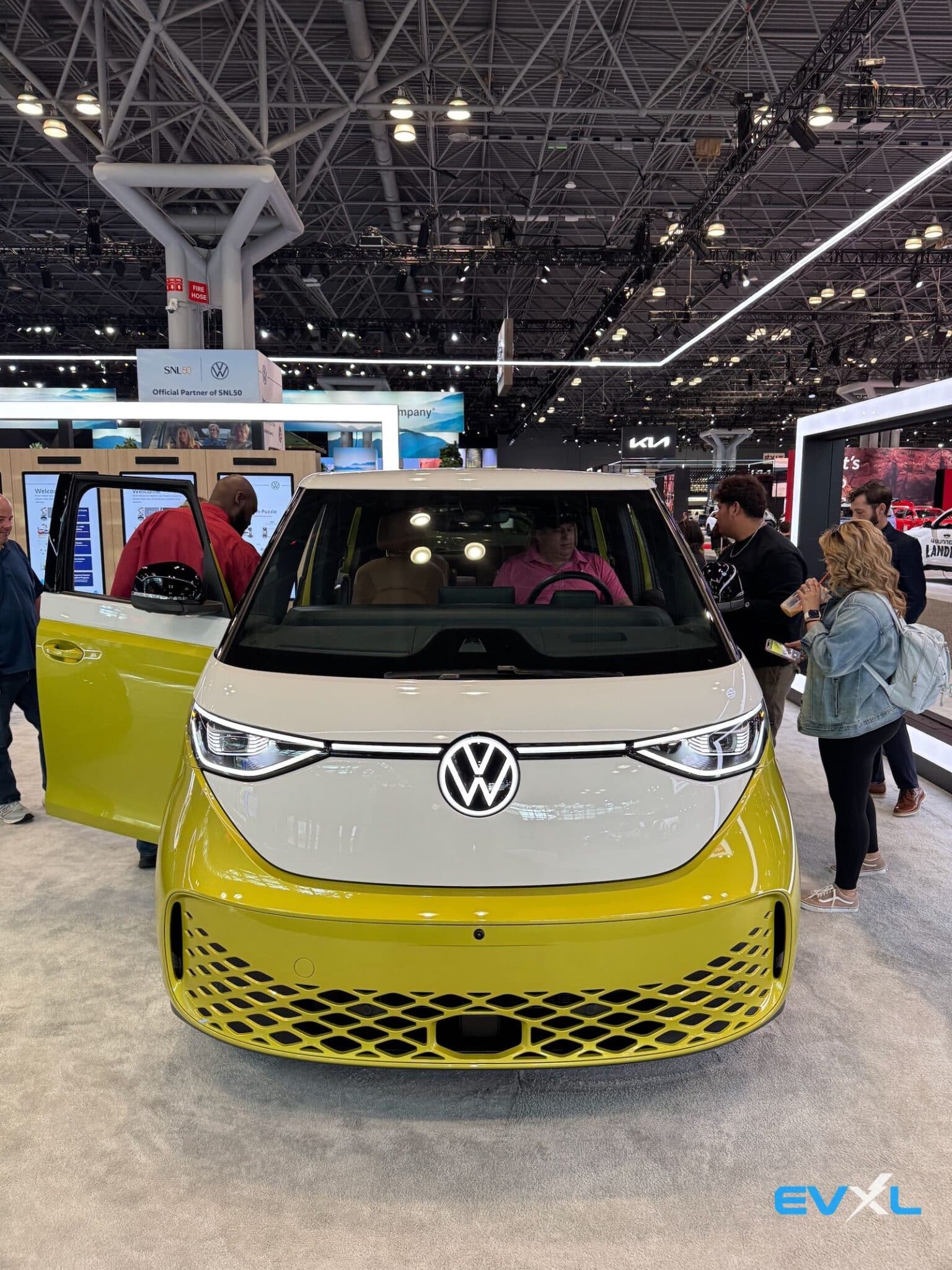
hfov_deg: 56.8
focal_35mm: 24
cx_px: 476
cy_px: 635
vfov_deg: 71.6
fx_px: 880
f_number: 1.78
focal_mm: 6.76
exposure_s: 1/107
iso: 200
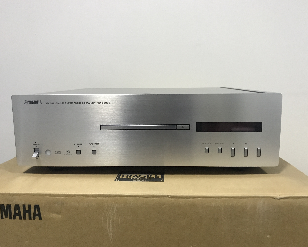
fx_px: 273
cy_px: 125
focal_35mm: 30
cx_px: 157
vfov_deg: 48.5
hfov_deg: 58.8
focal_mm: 3.99
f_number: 1.8
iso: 100
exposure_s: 1/11
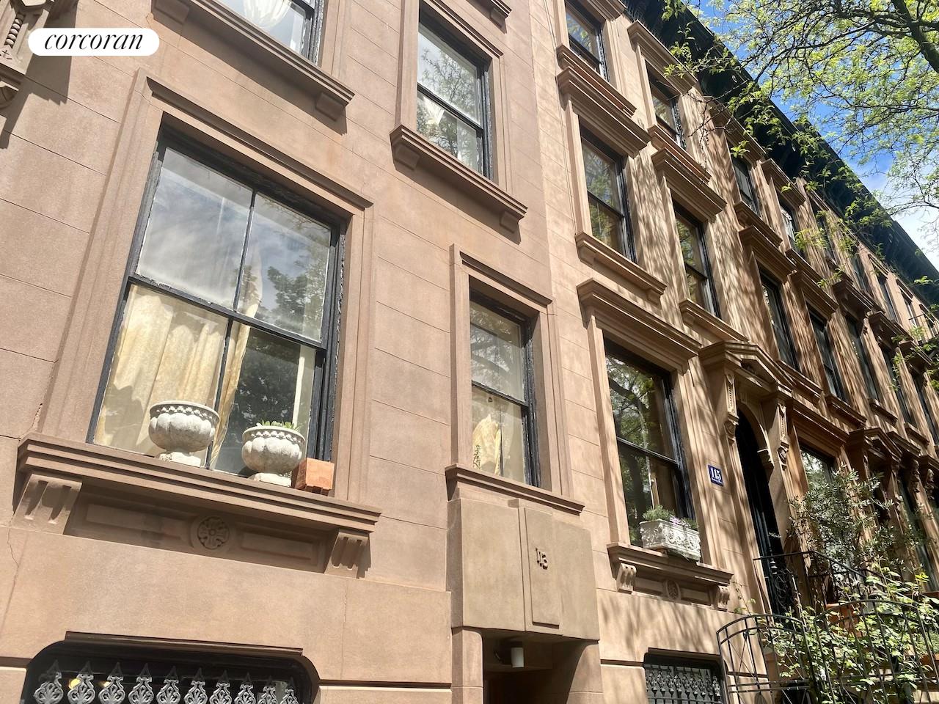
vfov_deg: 53.1
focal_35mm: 26
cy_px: 352
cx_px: 470
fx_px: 705
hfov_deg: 67.3
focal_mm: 4.25
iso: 32
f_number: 1.8
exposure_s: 1/1653
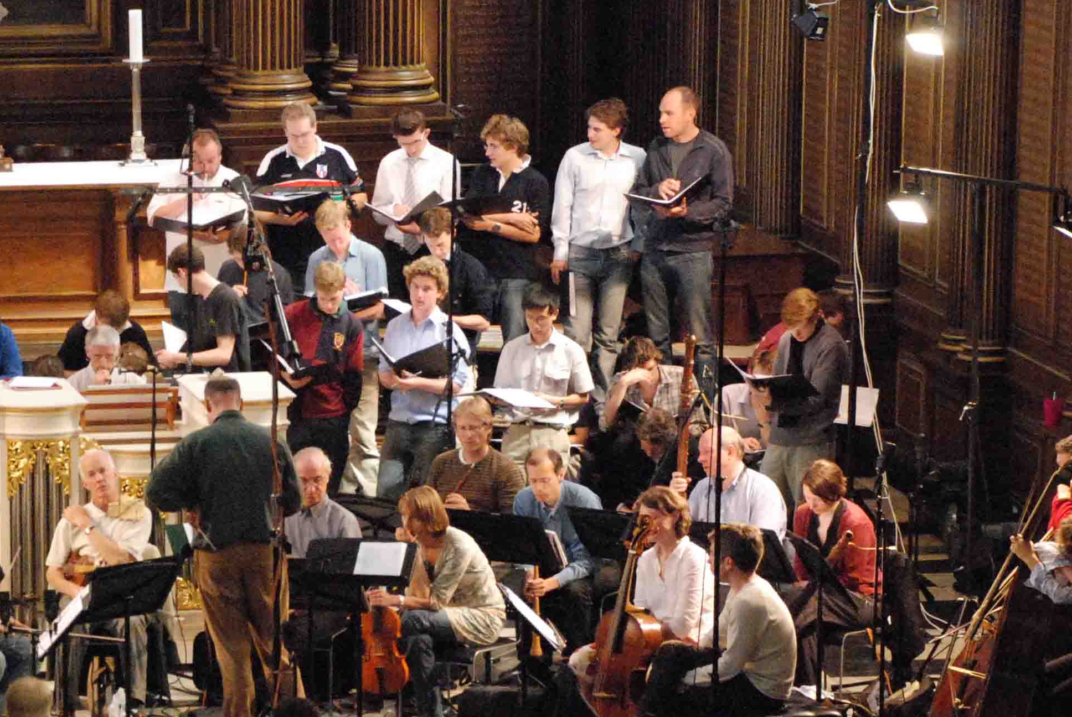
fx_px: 5903
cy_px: 586
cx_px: 135
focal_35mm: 198
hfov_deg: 10.3
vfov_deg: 6.9
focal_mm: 66
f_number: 5.3
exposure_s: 1/60
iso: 3200
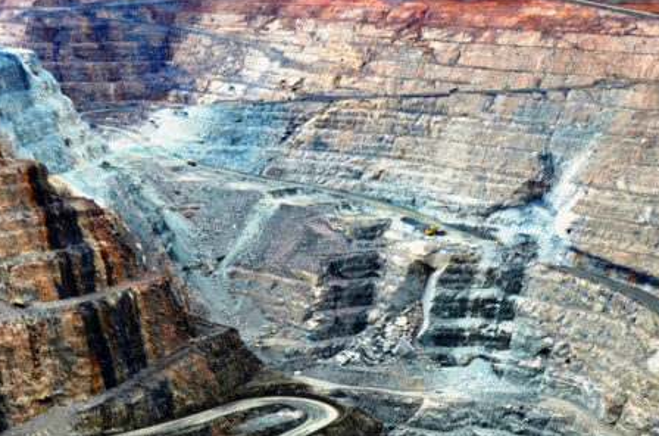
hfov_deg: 24.6
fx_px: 1499
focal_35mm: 82
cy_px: 354
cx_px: 485
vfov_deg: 16.4
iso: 100
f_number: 14
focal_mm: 25
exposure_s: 1/40
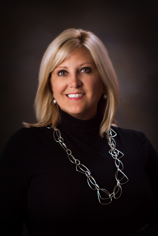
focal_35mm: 105
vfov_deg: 19.4
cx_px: 79
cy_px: 118
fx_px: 689
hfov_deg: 13.1
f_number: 3.3
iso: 400
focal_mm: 70
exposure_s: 1/90
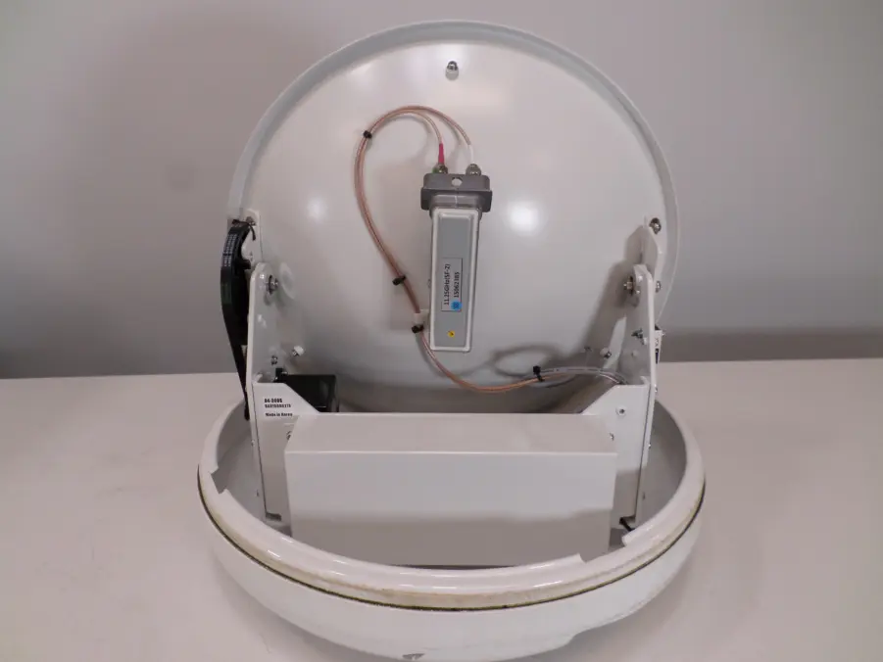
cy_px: 331
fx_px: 638
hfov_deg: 69.4
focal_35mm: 25
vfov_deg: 54.9
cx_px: 442
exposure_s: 1/90
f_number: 2.5
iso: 80
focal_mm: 4.5
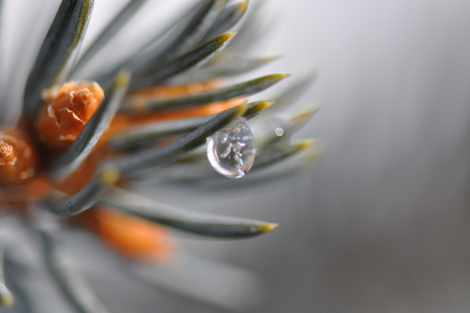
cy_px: 156
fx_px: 2069
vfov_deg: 8.7
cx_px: 236
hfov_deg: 13.0
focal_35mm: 159
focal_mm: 105
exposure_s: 1/2000
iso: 800
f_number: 4.2
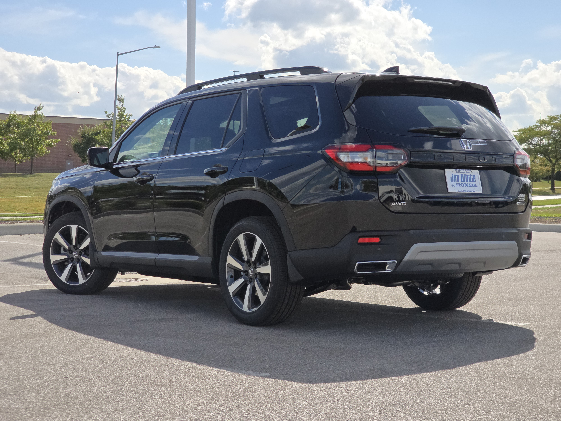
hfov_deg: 28.2
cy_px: 210
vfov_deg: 21.3
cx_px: 280
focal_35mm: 69
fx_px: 1118
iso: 50
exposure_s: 1/2859
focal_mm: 7.9
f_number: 2.4
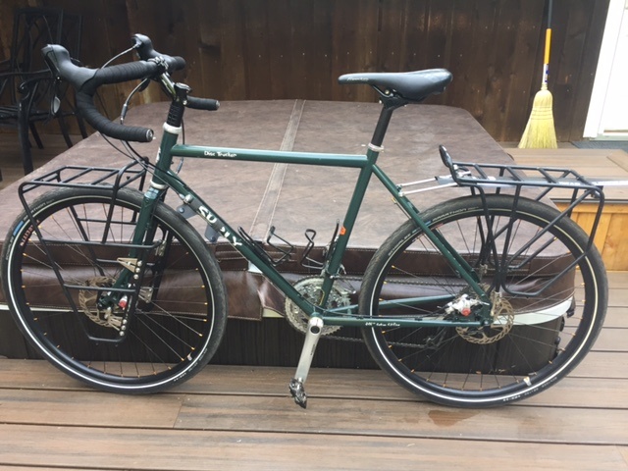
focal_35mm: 29
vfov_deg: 48.2
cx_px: 314
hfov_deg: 61.7
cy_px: 236
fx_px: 526
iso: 32
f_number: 2.2
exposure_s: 1/30
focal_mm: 4.15
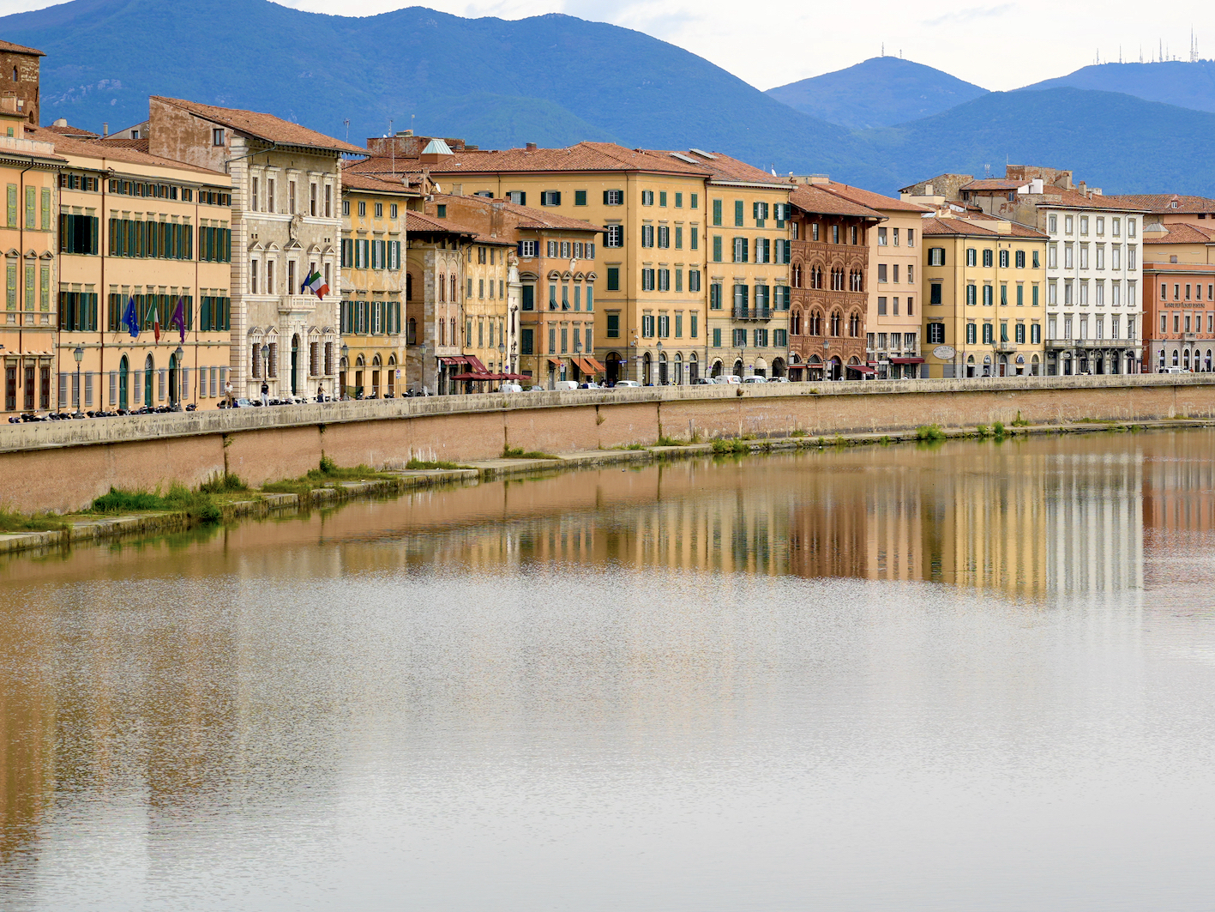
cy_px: 278
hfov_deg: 17.2
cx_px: 922
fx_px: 4002
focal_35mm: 114
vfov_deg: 13.0
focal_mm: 70
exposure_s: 1/640
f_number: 4
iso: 100
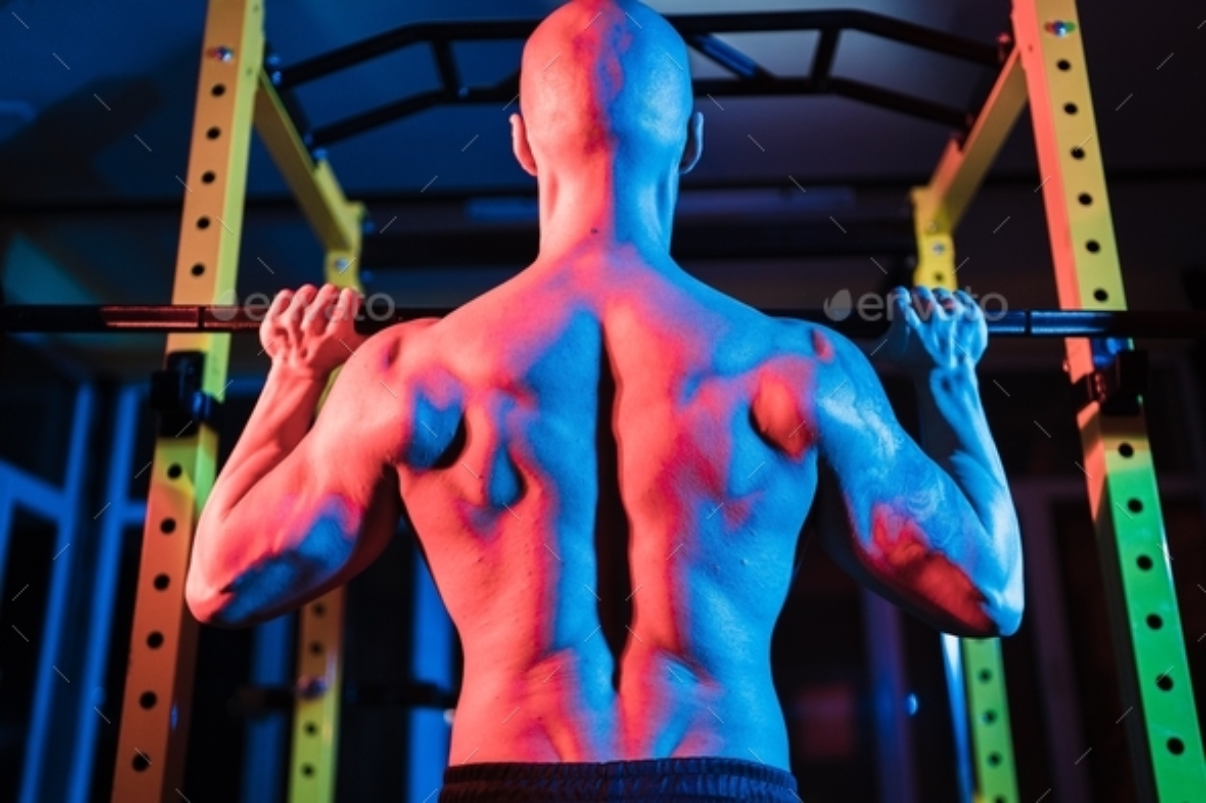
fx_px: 1172
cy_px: 402
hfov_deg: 54.4
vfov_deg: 37.8
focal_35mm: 35
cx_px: 603
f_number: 1.4
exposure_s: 1/200
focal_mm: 35
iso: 640
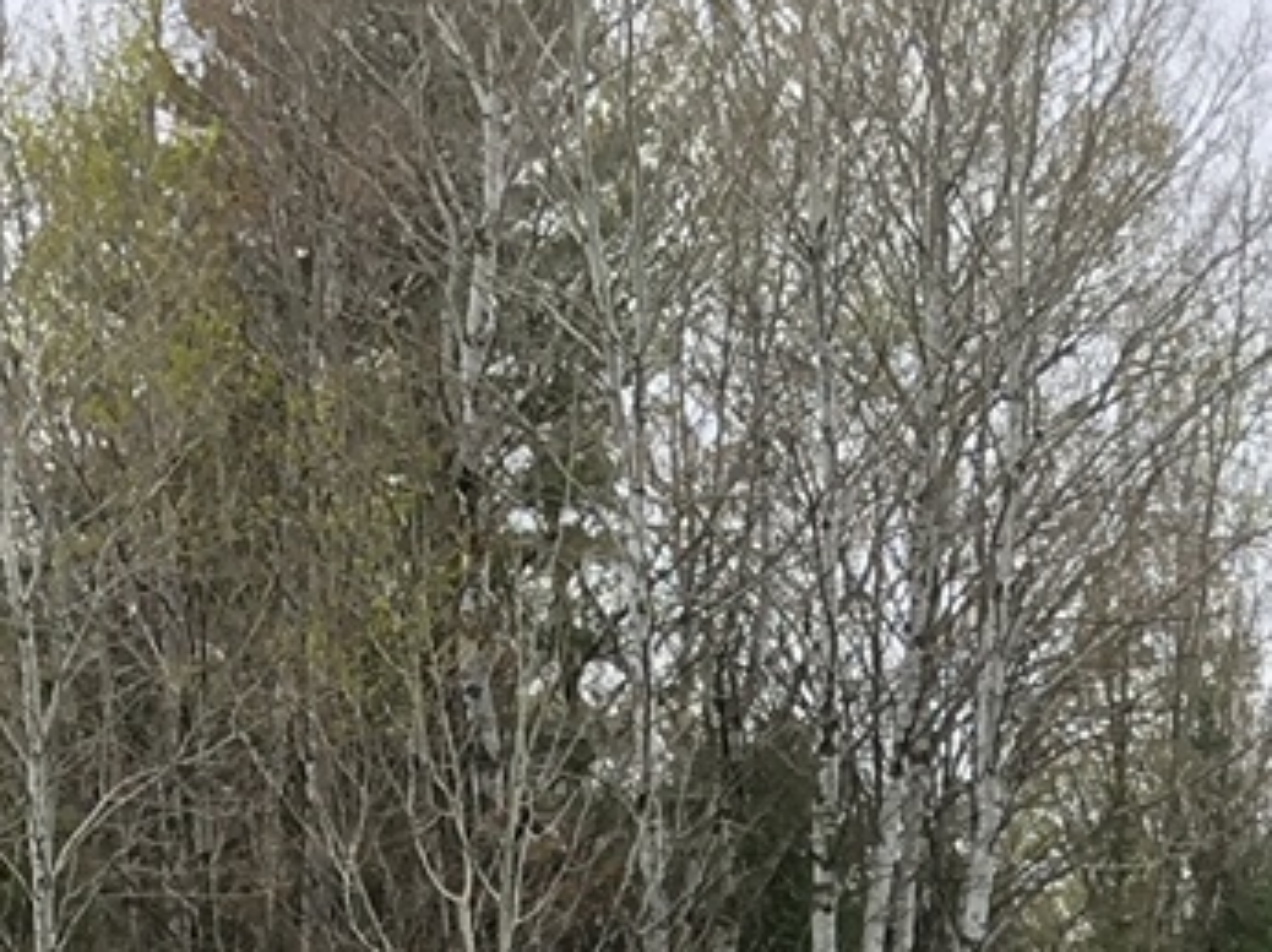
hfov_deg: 11.6
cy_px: 2268
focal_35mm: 169
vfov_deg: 8.1
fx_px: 6206
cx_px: 1331
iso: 25
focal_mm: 4.15
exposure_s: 1/318
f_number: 2.2
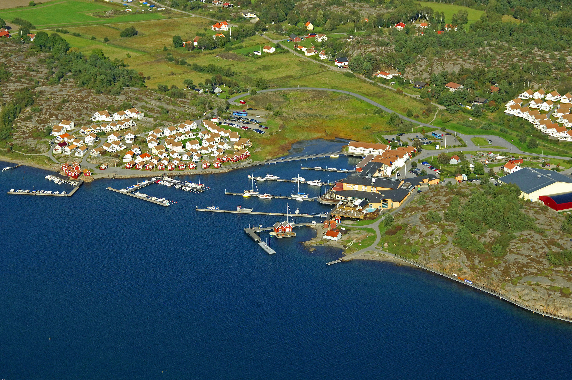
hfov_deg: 24.1
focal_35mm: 85
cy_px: 188
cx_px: 282
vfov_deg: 16.1
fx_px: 1341
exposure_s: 1/1000
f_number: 7.1
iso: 400
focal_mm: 55
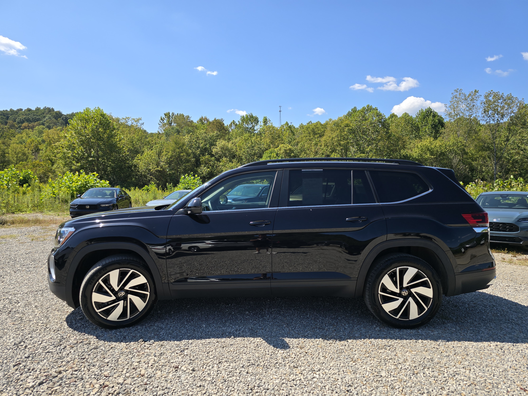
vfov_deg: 58.9
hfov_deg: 73.9
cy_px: 198
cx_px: 264
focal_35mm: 23
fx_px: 351
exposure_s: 1/575
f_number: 1.7
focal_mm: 6.3
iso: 12
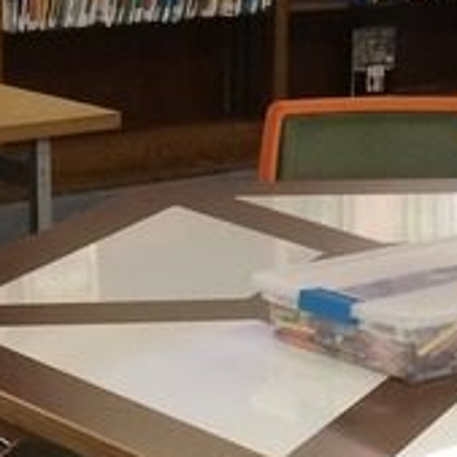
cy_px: 222
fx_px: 2315
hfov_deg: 11.1
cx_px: 495
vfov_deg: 11.3
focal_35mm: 155
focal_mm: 4.15
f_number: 2.2
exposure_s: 1/30
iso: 100
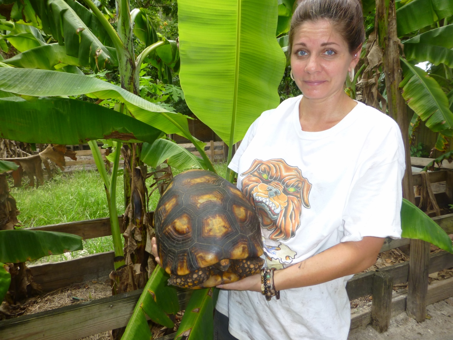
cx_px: 226
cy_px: 170
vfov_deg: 54.9
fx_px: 327
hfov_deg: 69.4
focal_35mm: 25
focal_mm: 4.3
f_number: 3.3
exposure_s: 1/160
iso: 100
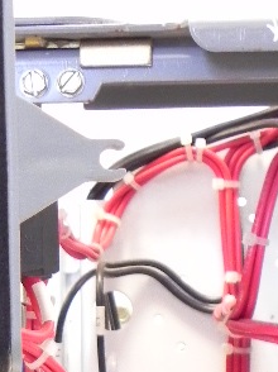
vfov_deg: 14.5
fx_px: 1383
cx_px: 80
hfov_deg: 11.5
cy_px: 523
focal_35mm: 129
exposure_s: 1/30
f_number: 3.2
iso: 342
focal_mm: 6.6
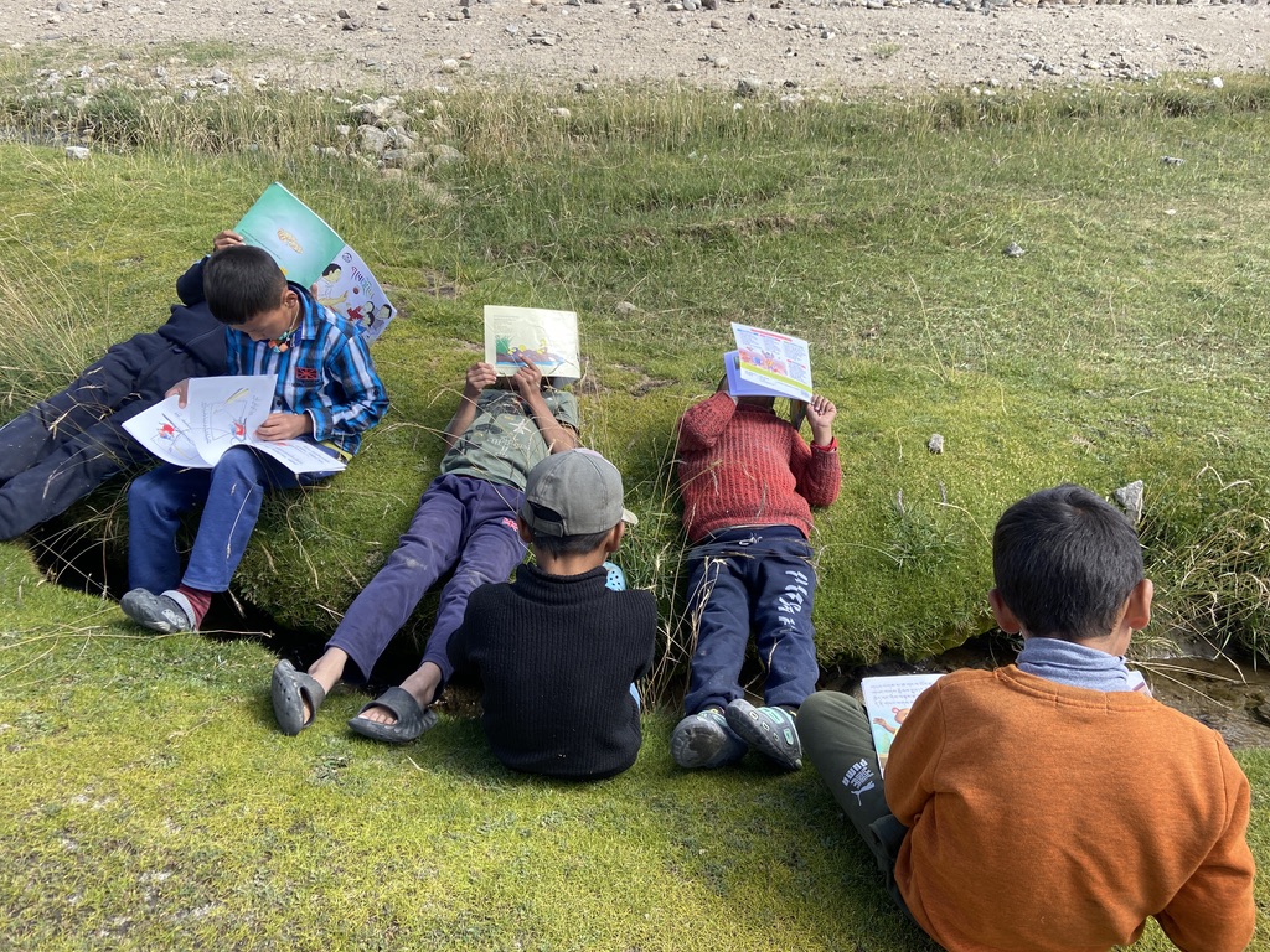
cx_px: 635
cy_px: 476
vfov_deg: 53.1
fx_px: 954
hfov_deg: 67.3
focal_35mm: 26
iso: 32
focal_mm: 4.25
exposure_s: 1/640
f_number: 1.8
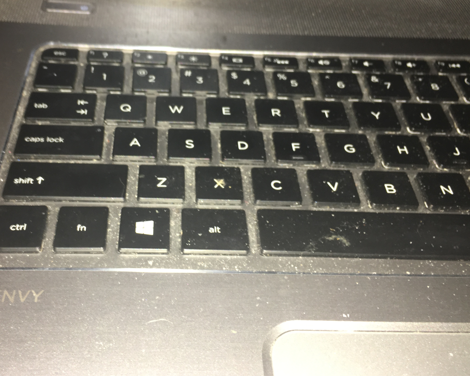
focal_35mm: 40
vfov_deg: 37.2
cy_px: 147
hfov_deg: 45.5
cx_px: 187
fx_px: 556
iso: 25
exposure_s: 1/16
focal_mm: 4.15
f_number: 2.2
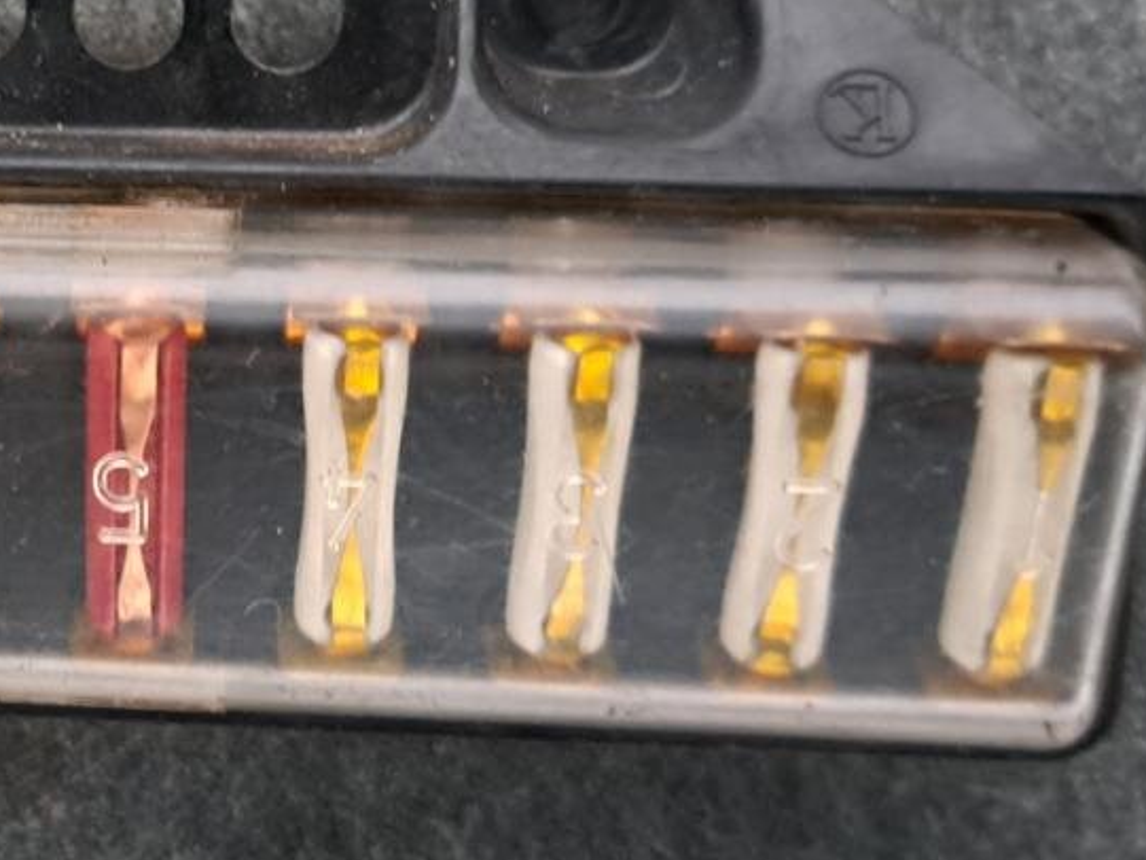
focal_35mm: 71
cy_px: 369
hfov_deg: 25.9
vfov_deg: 20.7
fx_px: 2351
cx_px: -11
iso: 640
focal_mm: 5.23
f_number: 1.8
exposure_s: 1/20
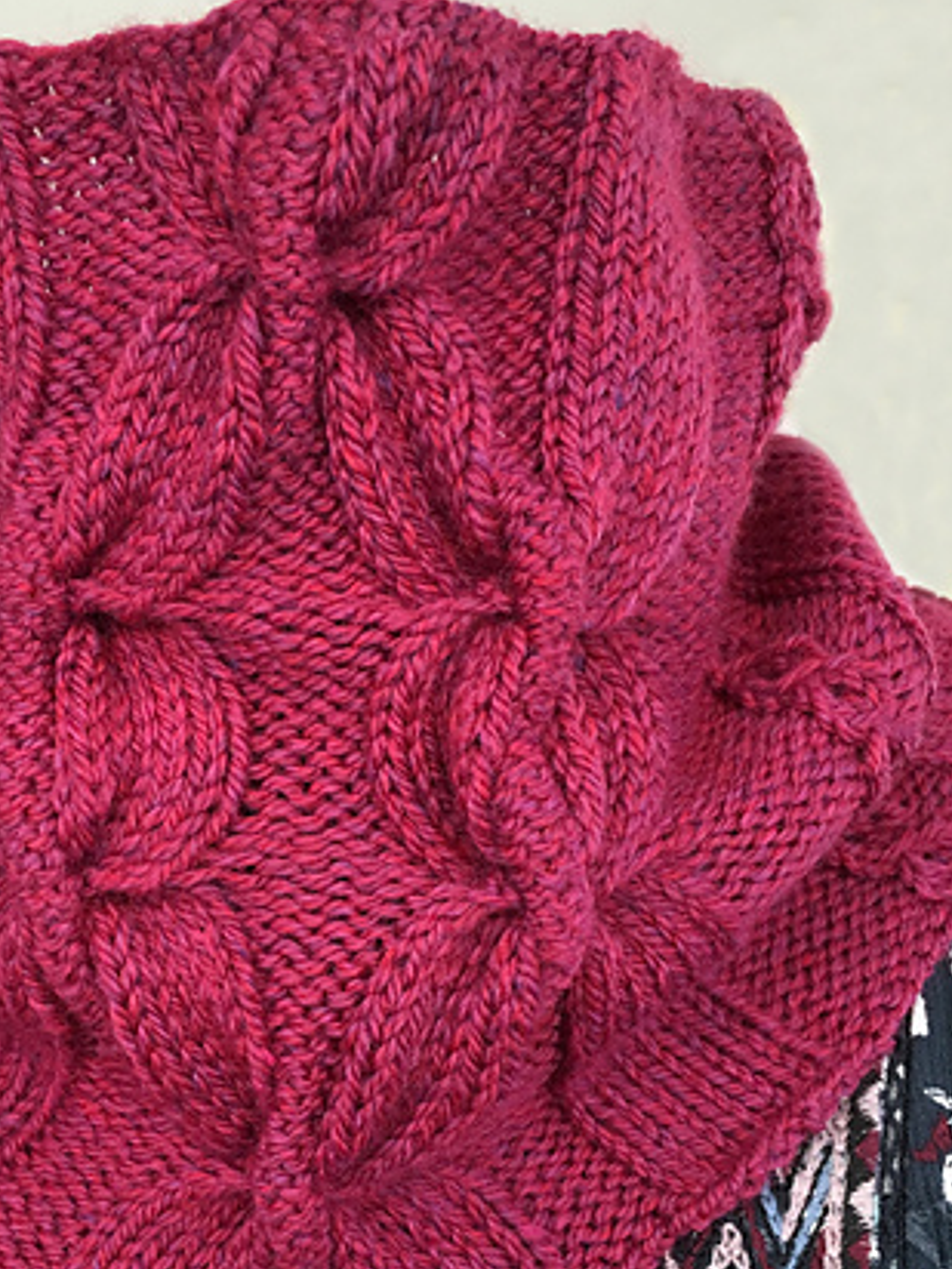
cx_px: 311
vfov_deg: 41.3
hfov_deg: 31.9
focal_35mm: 45
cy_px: 890
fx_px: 1650
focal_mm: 4.15
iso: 40
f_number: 2.2
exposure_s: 1/30
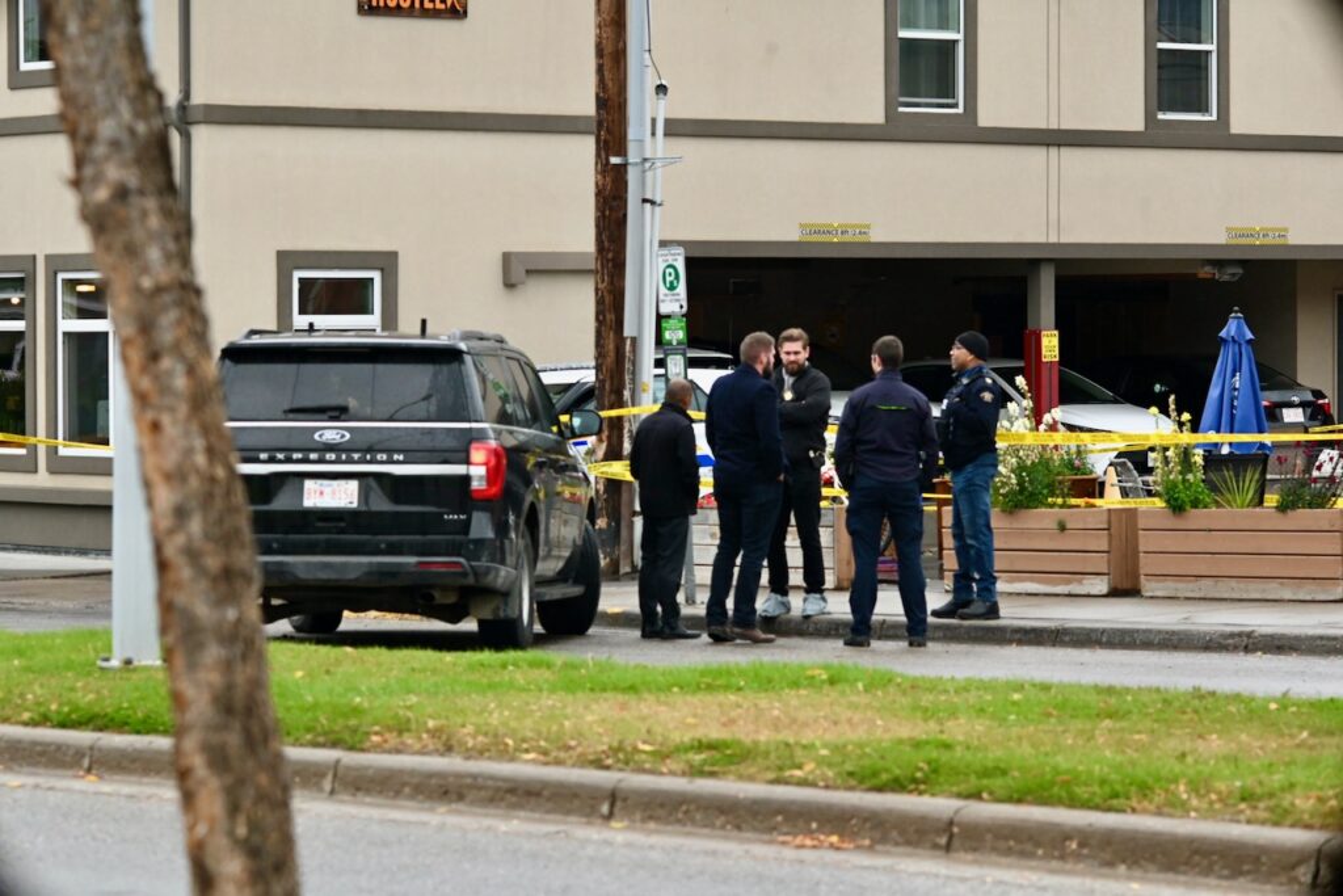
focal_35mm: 135
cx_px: 672
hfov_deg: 15.2
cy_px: 448
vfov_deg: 10.2
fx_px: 5037
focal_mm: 135
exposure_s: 1/640
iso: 2000
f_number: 8
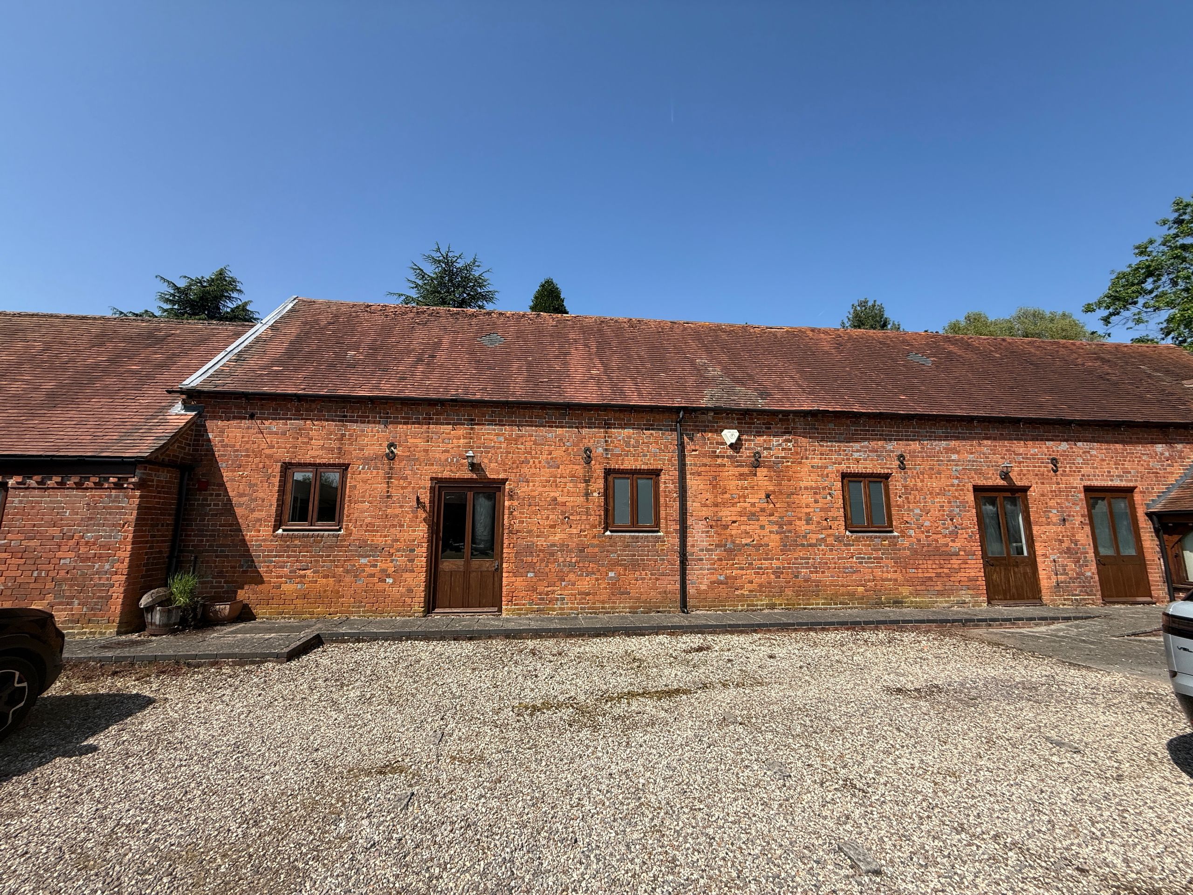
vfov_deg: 85.7
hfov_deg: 102.1
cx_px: 596
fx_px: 482
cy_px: 448
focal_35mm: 14
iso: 50
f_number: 2.2
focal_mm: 2.22
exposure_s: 1/1534
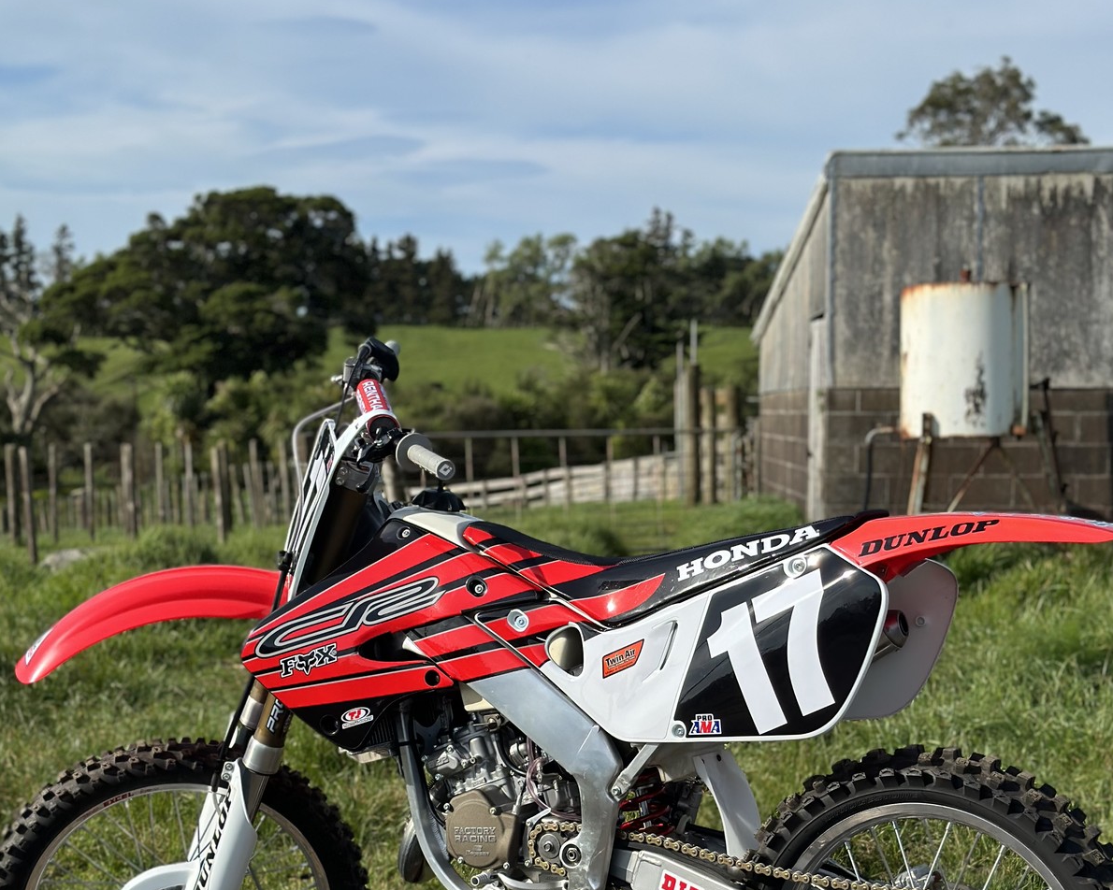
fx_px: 2075
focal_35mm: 63
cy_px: 624
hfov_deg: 30.0
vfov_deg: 24.0
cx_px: 559
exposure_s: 1/5556
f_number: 1.78
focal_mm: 6.86
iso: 80
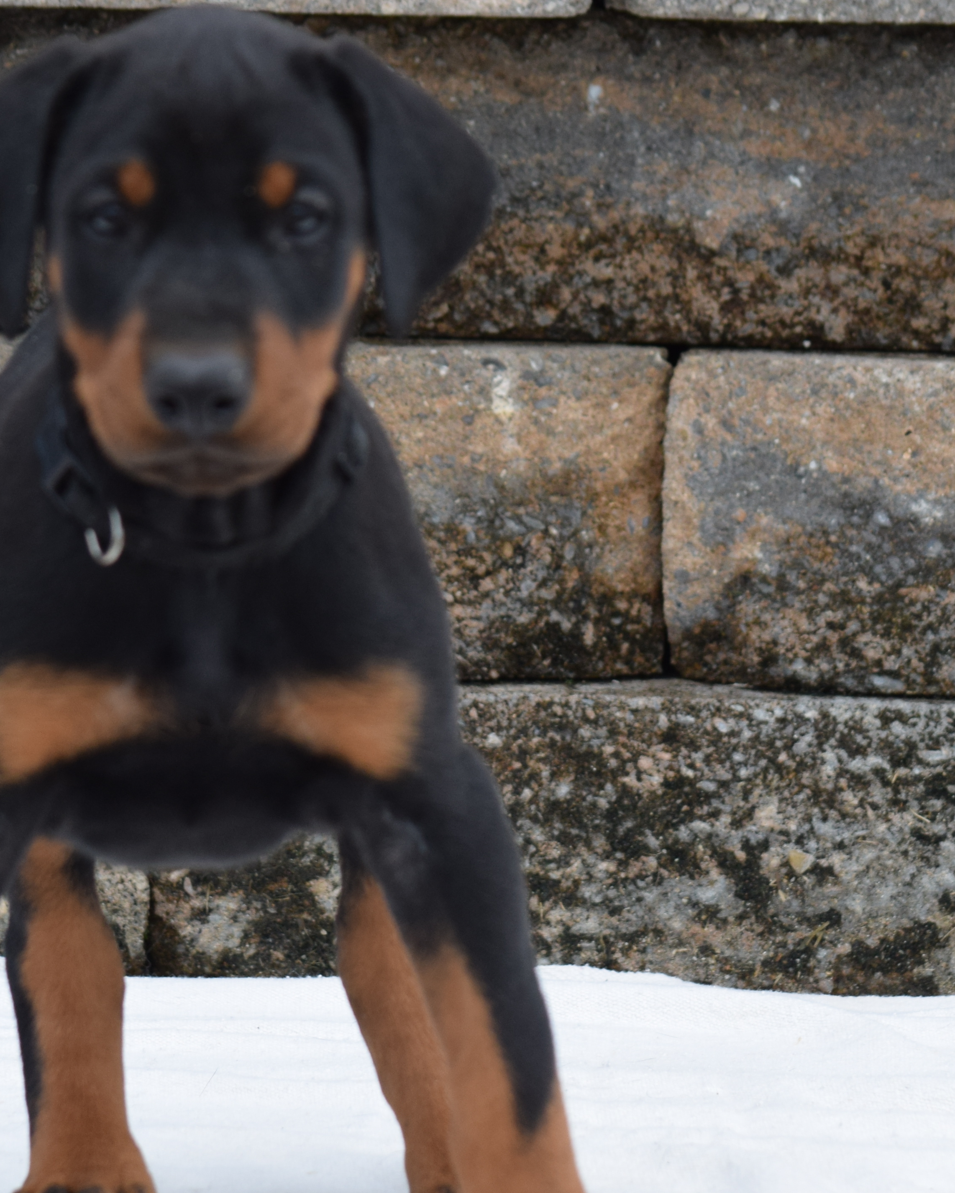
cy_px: 650
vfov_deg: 6.5
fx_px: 10458
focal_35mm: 296
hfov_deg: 5.2
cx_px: 393
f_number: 6.3
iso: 400
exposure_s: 1/160
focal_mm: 100
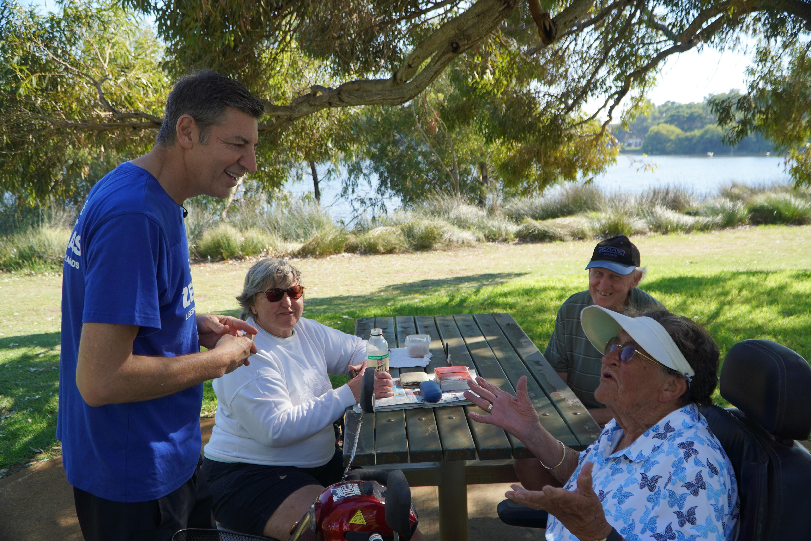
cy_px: 270
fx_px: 743
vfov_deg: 40.0
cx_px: 406
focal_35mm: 33
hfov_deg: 57.2
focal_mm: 22
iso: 100
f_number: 4.5
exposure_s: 1/250
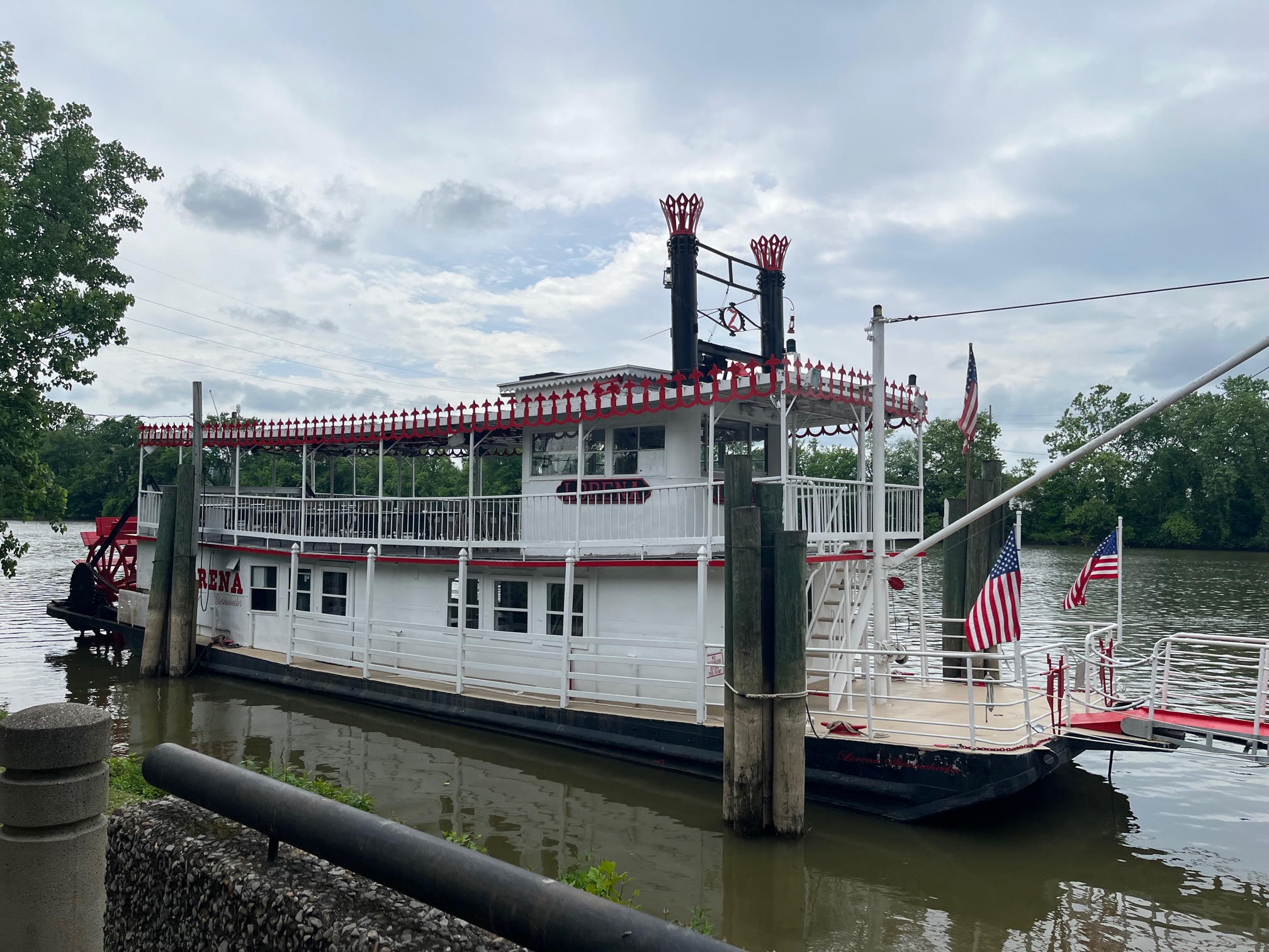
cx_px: 634
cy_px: 476
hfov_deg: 67.3
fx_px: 953
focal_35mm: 26
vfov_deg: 53.1
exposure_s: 1/5319
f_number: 1.6
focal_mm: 5.1
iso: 50
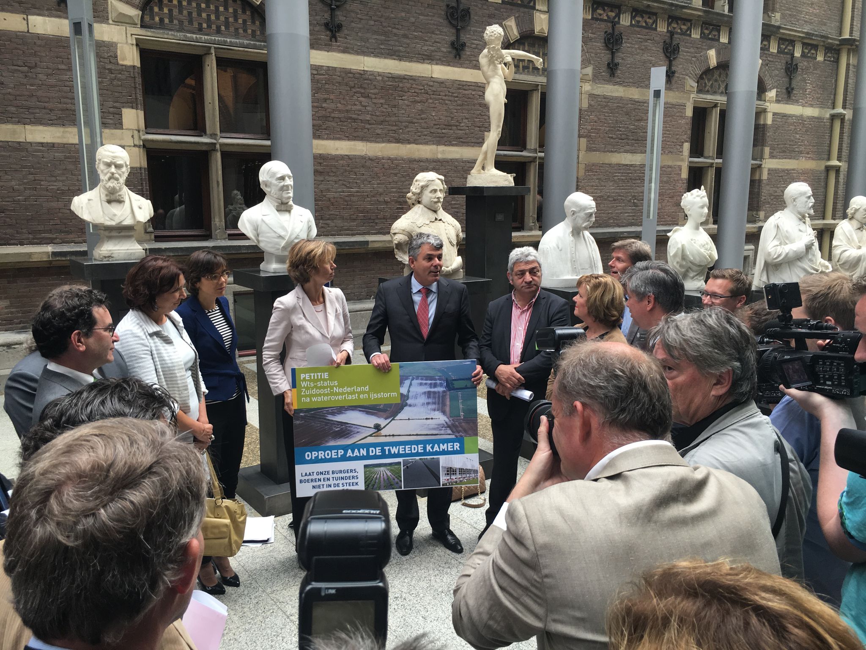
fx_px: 726
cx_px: 433
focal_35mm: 29
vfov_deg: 48.2
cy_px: 325
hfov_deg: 61.7
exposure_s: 1/50
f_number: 2.2
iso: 25
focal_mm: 4.15
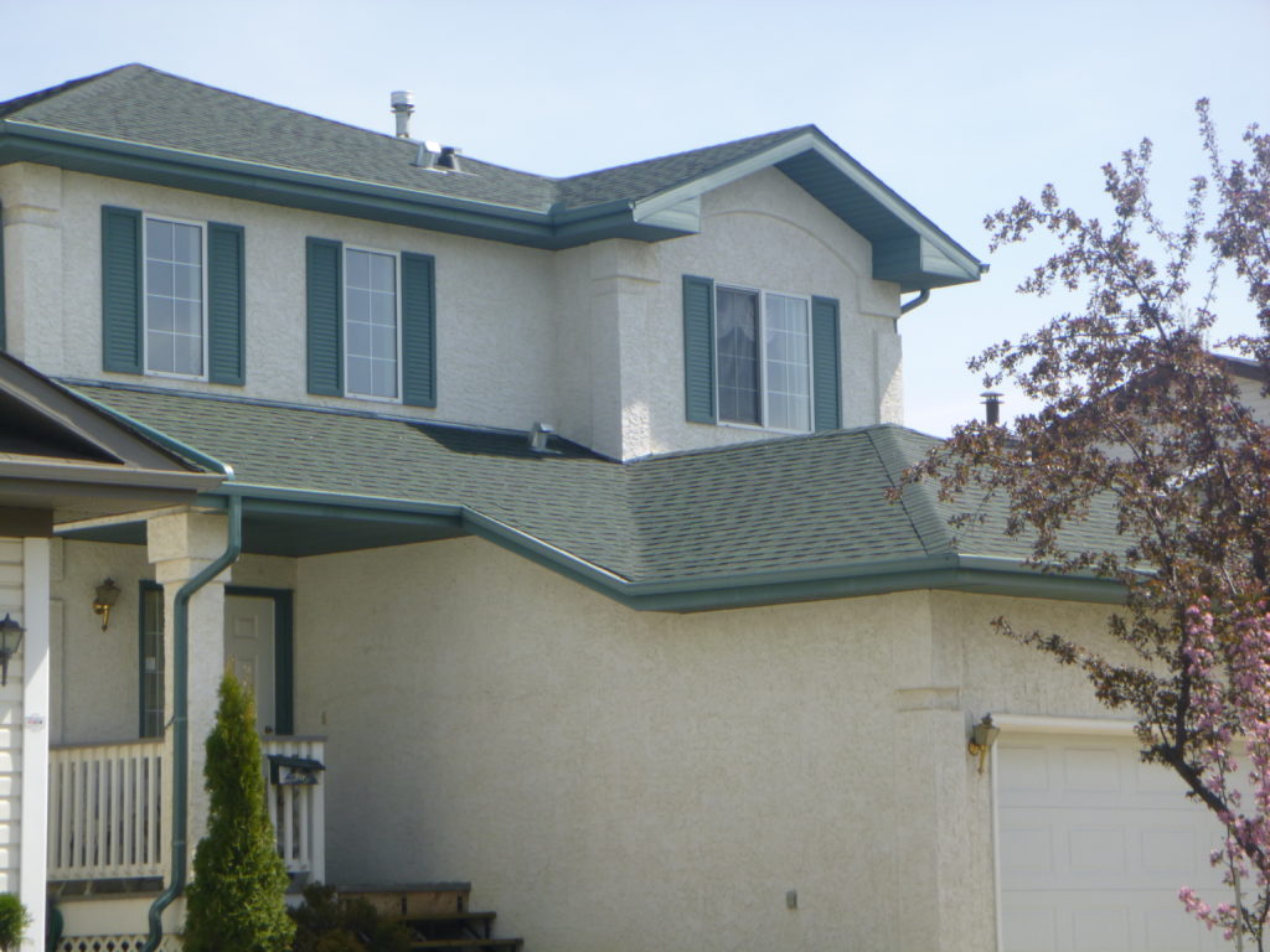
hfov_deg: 19.6
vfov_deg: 14.8
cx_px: 635
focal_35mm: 100
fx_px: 3669
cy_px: 476
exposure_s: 1/200
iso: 100
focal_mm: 18
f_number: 5.7
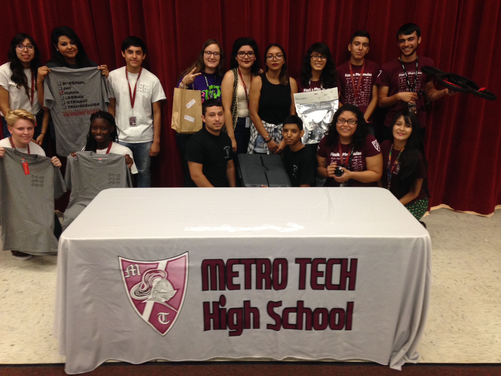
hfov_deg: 55.4
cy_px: 188
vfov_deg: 42.9
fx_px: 478
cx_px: 250
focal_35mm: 33
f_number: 2.4
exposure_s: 1/20
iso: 125
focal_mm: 4.12
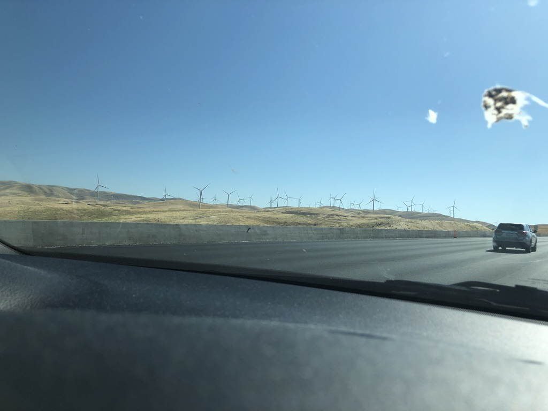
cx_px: 274
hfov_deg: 63.4
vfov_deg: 49.7
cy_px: 206
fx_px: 443
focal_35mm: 28
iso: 20
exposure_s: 1/2667
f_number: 1.8
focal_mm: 4
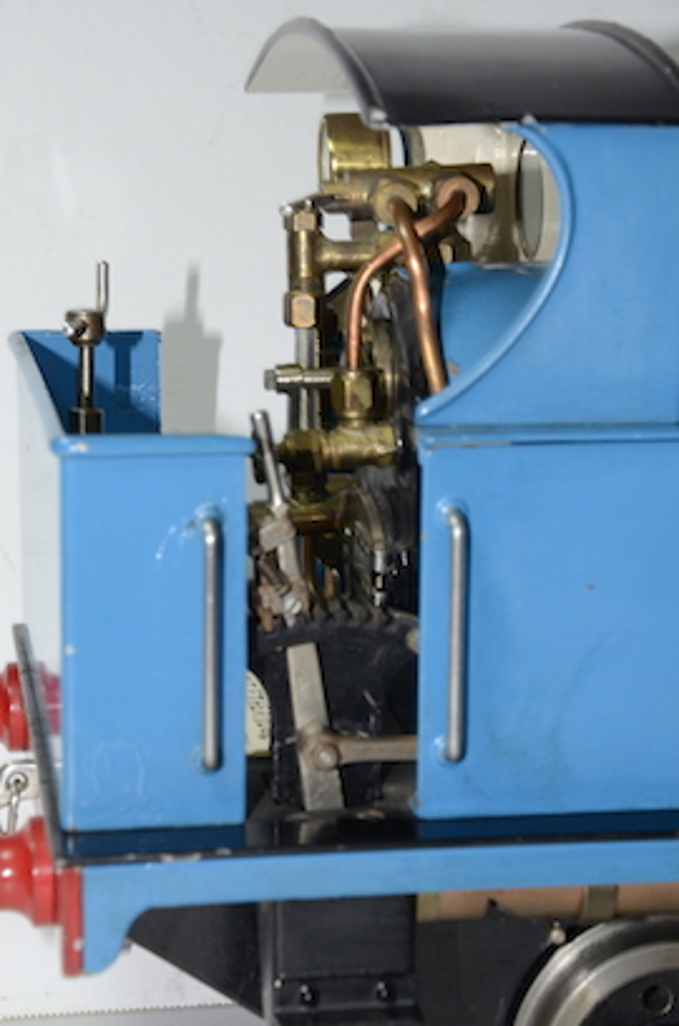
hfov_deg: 13.0
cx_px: 340
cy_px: 513
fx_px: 2986
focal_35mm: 105
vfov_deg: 19.5
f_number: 13
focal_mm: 70
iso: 800
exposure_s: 1/60
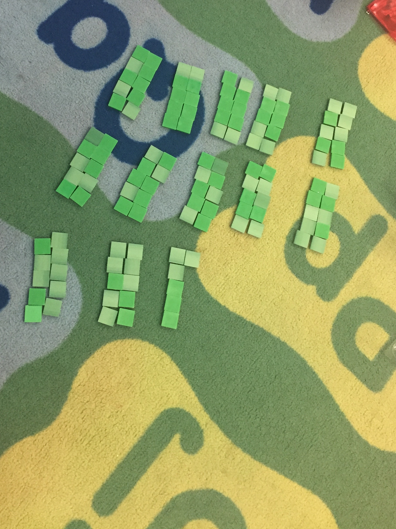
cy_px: 176
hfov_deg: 36.7
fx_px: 595
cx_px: 158
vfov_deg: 47.1
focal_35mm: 39
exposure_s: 1/30
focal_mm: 4.15
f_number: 2.2
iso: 160
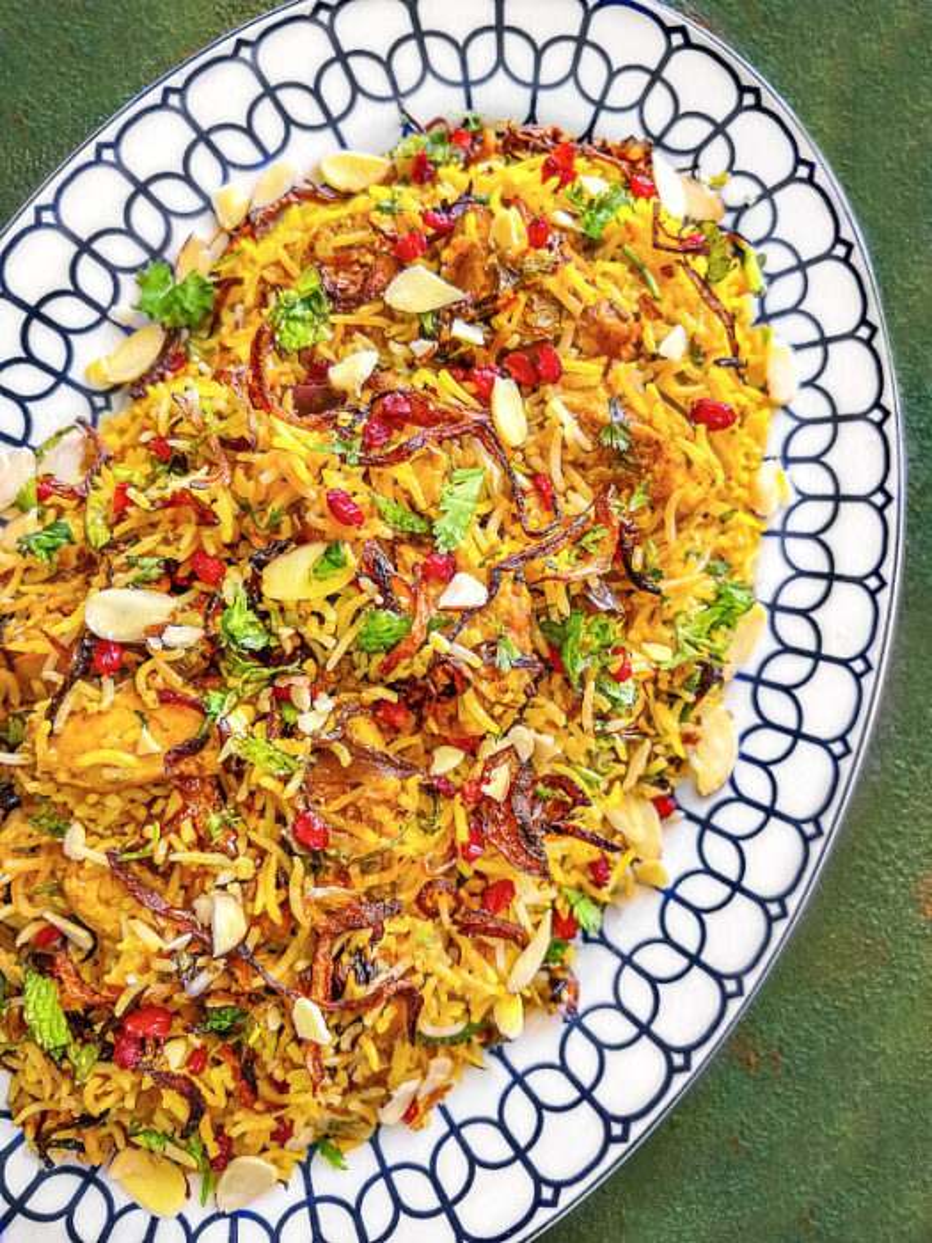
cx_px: 466
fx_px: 933
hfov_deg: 53.1
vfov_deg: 67.3
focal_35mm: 26
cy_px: 622
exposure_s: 1/100
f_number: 1.5
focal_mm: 5.7
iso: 125
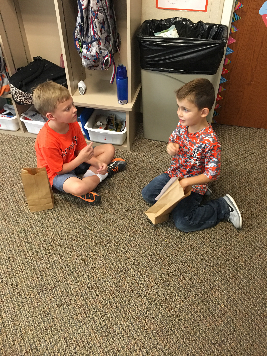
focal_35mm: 29
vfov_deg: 61.7
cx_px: 134
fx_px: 298
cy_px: 178
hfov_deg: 48.2
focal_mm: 4.15
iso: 100
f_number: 2.2
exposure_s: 1/15
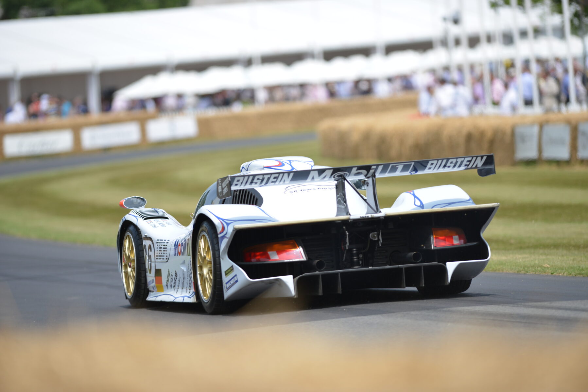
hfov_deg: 6.9
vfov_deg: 4.6
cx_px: 294
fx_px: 4901
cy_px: 196
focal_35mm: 300
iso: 400
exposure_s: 1/6400
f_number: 2.8
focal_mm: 300
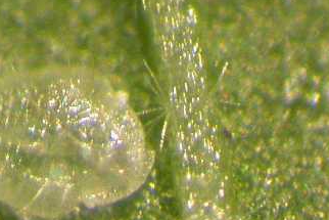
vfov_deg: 6.7
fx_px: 1865
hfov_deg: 10.0
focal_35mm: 204
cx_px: 29
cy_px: 170
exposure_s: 1/5.7
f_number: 3.5
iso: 312
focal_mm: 16.4
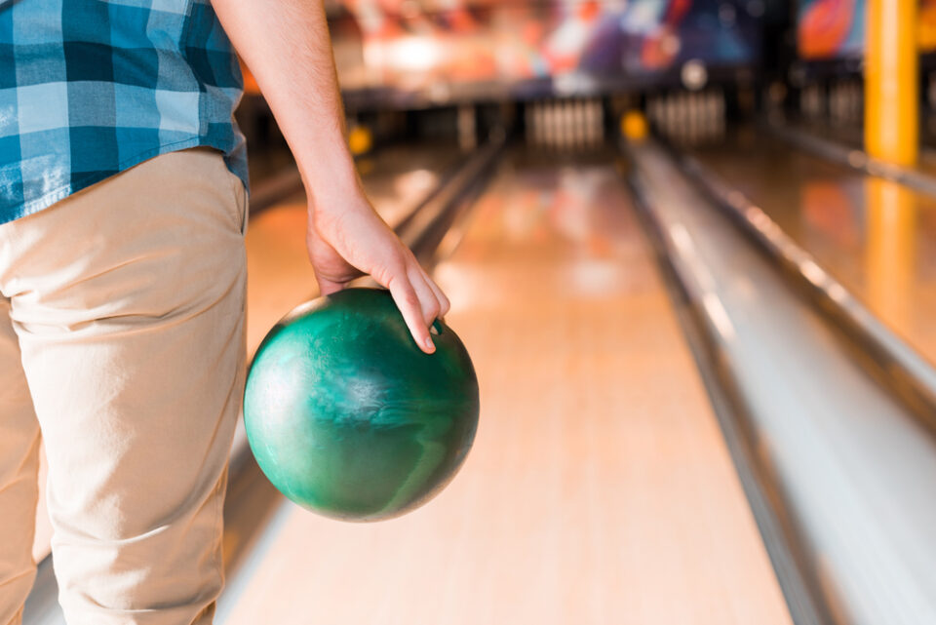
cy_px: 312
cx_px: 468
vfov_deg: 27.0
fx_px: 1301
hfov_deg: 39.6
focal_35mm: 50
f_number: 3.5
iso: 160
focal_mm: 50
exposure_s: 1/200
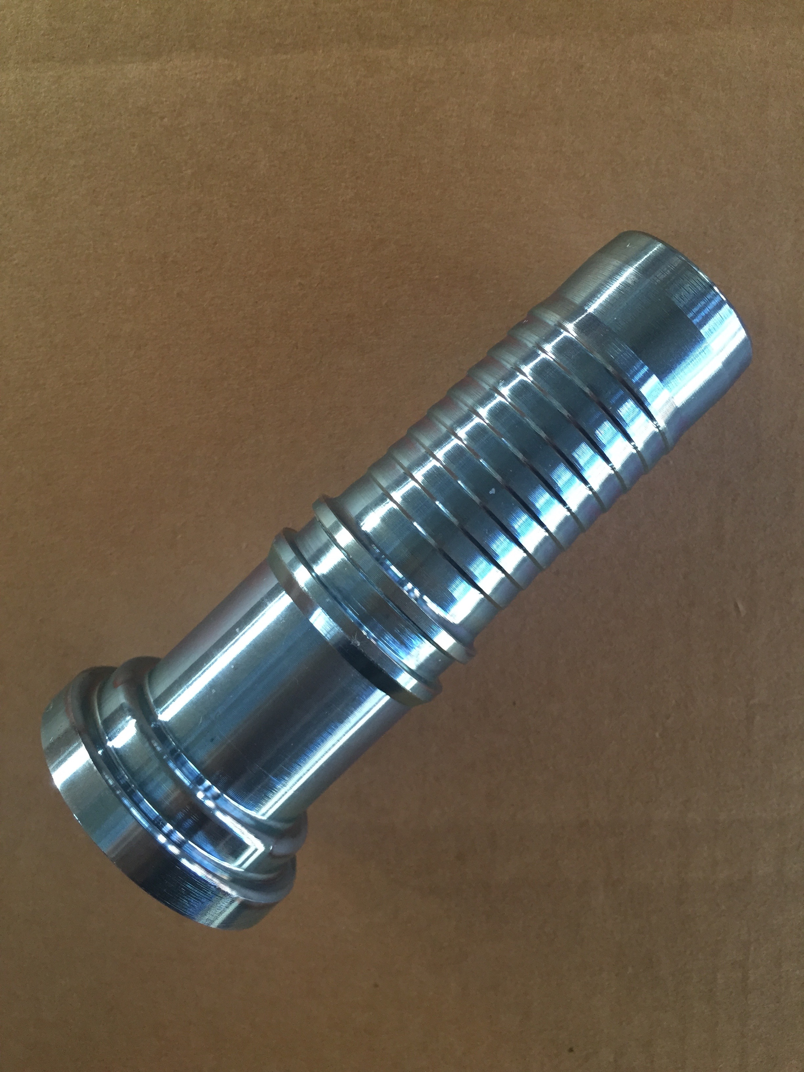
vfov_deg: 61.7
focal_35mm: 29
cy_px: 536
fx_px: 898
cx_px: 402
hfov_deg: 48.2
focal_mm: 4.15
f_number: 2.2
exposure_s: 1/30
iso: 50
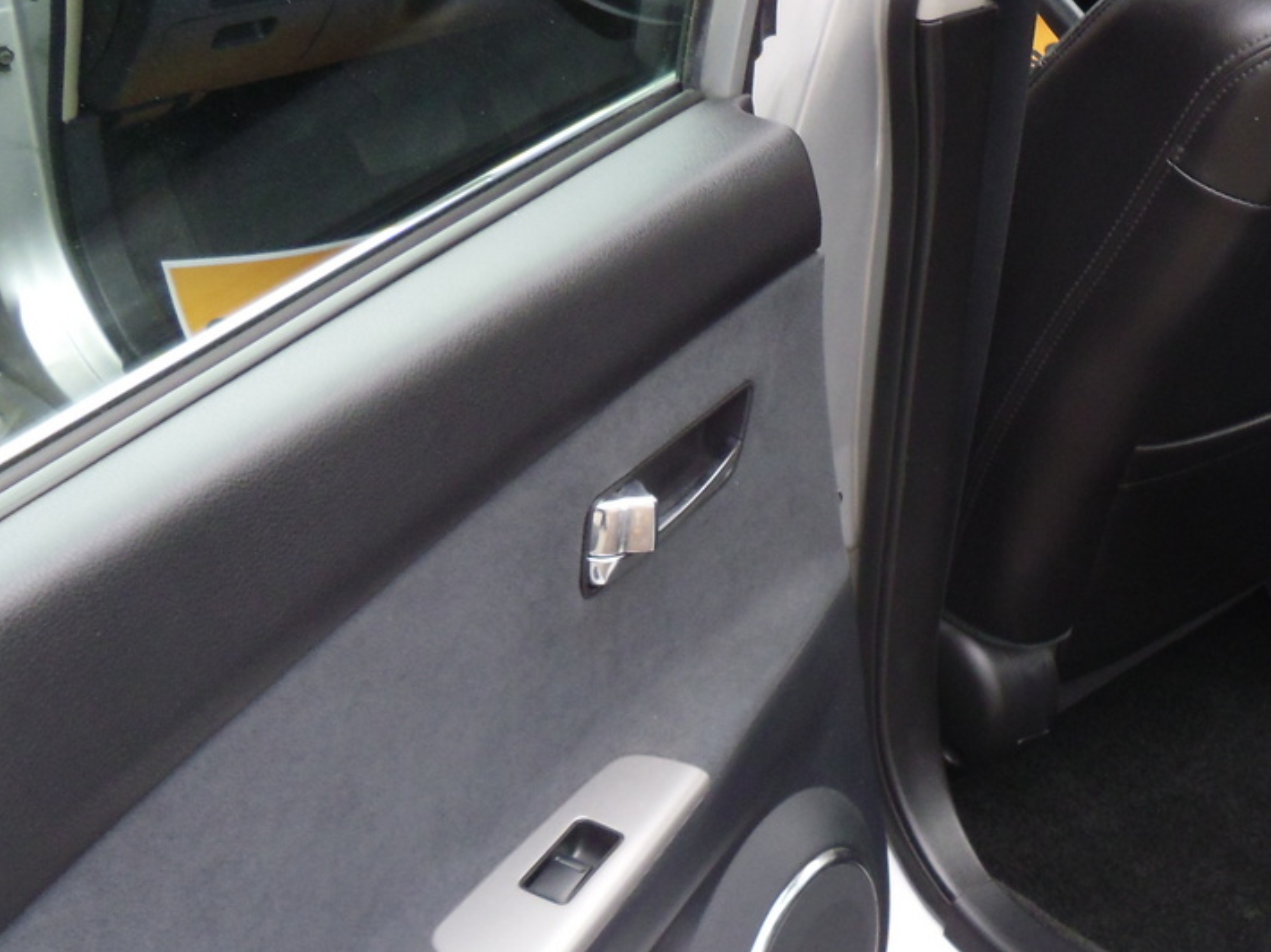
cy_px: 497
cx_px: 1042
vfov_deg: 21.0
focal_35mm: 70
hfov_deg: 27.2
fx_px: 2569
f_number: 3.3
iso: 100
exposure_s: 1/33
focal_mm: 5.6
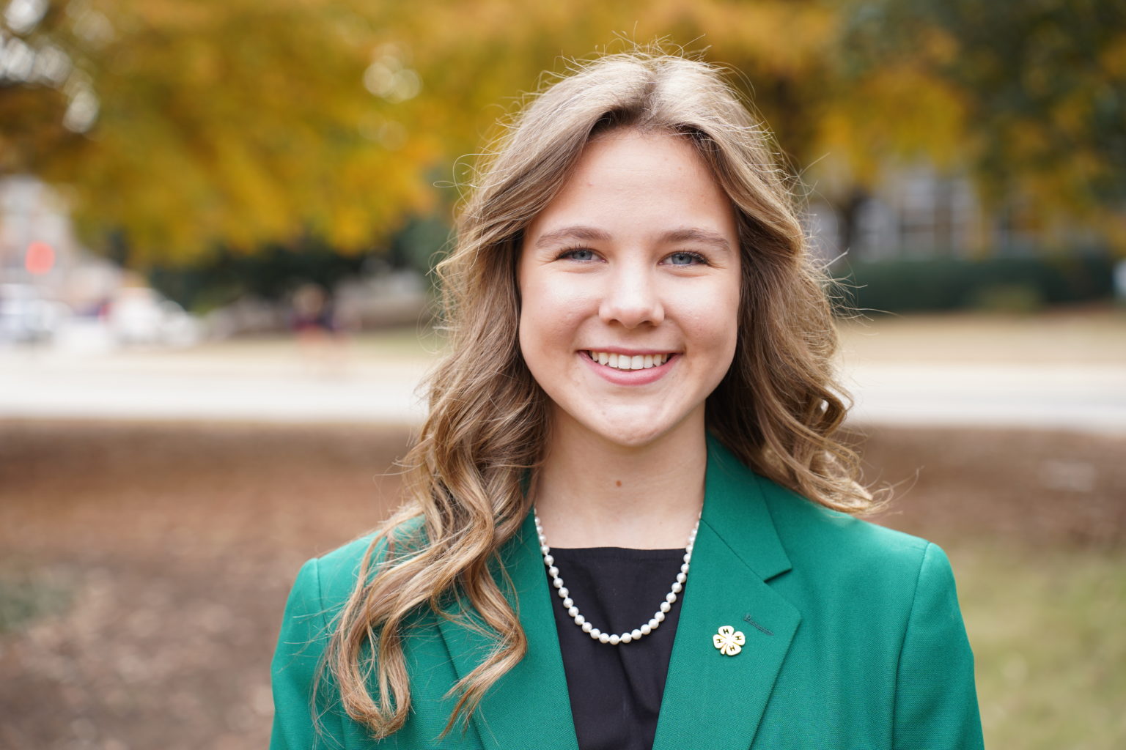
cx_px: 563
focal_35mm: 75
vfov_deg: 18.2
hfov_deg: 27.0
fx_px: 2346
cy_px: 375
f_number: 4
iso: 100
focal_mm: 75
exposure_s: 1/60
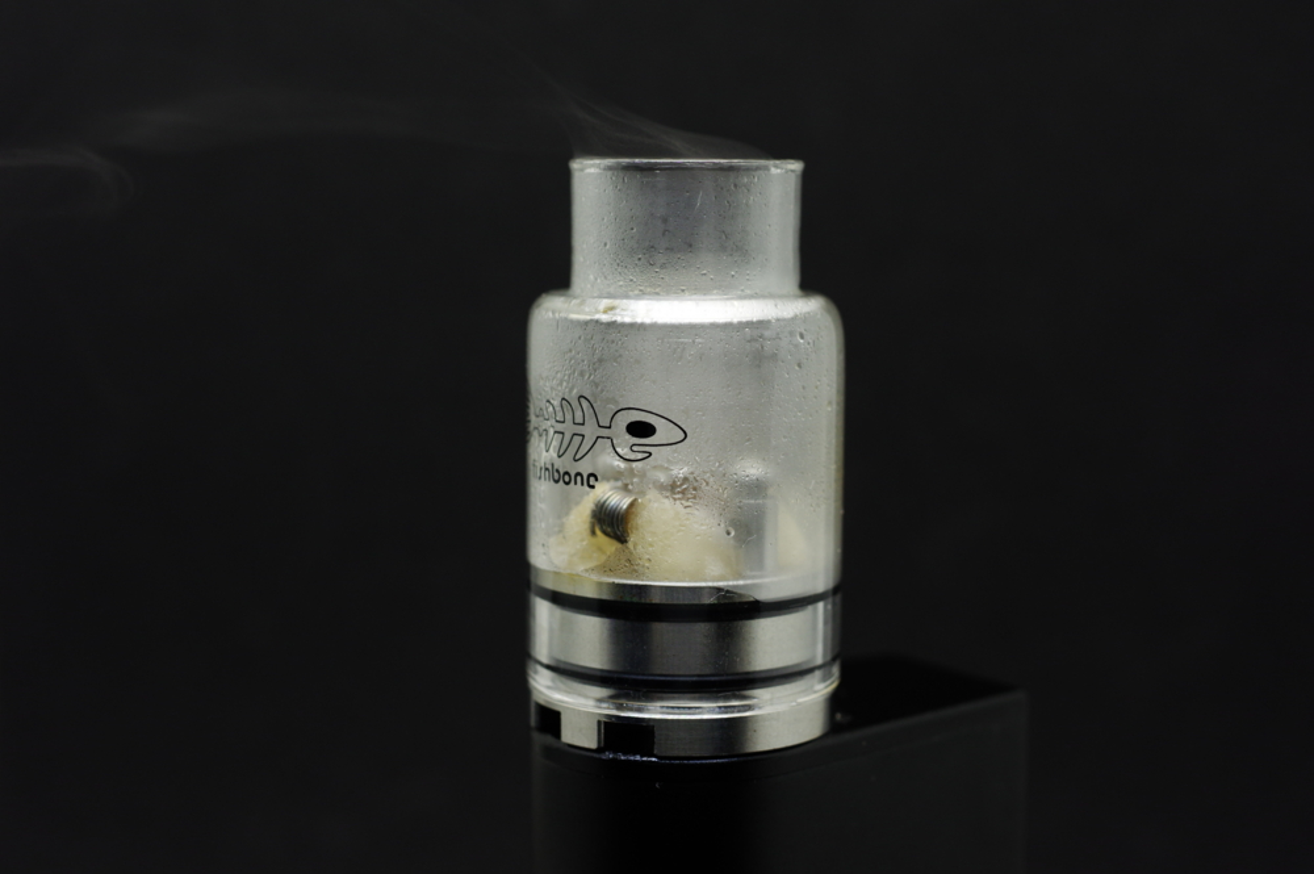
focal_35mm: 52
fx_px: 1896
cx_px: 657
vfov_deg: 25.9
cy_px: 437
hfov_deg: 38.2
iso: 400
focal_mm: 35
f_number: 6.3
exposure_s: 1/60
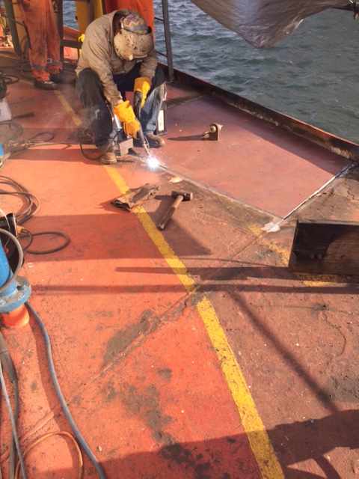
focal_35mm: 29
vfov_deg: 61.7
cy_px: 240
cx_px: 180
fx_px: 401
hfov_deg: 48.2
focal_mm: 4.15
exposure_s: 1/456
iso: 32
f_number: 2.2
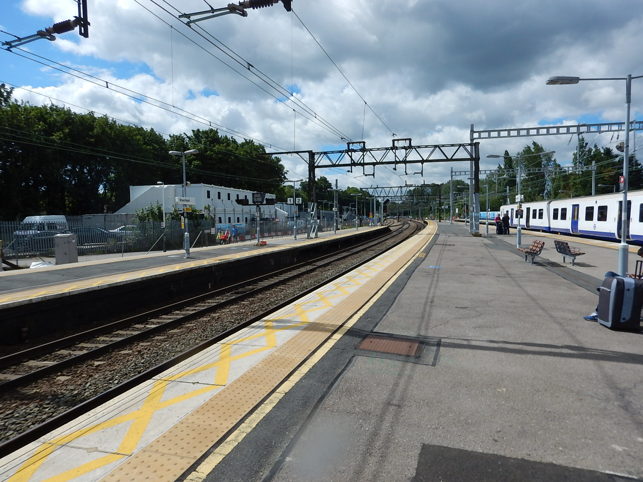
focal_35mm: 24
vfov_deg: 56.8
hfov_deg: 71.6
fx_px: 446
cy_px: 241
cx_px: 322
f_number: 8.2
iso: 125
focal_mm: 4.3
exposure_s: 1/400
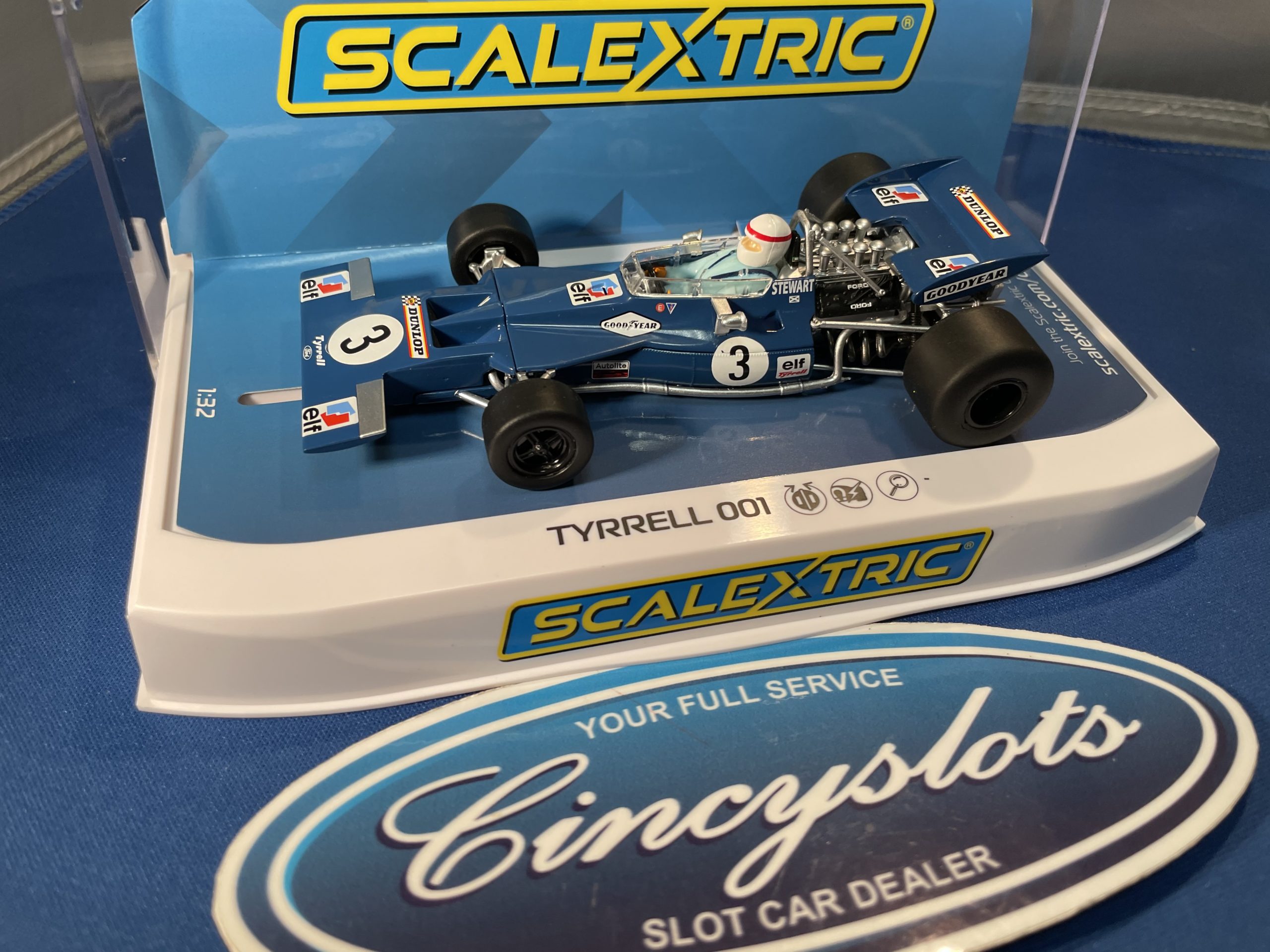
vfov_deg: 53.1
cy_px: 476
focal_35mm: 26
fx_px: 954
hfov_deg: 67.3
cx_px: 635
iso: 100
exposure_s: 1/120
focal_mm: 4.2
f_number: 1.6
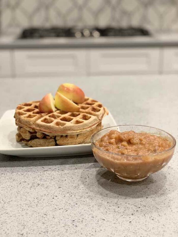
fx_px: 357
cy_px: 118
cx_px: 89
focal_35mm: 52
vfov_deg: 36.8
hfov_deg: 28.0
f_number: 2.4
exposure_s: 1/60
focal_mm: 6
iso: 160
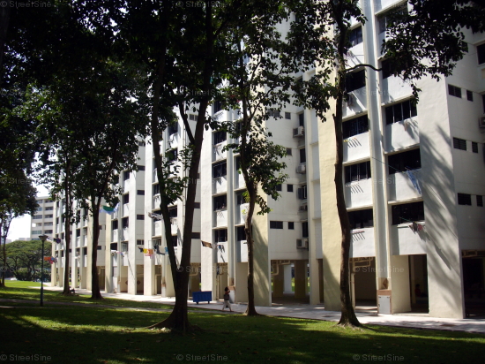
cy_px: 182
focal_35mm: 37
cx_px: 242
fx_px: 518
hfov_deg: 50.2
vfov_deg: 38.6
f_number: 5.6
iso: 80
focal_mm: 6.2
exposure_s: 1/200
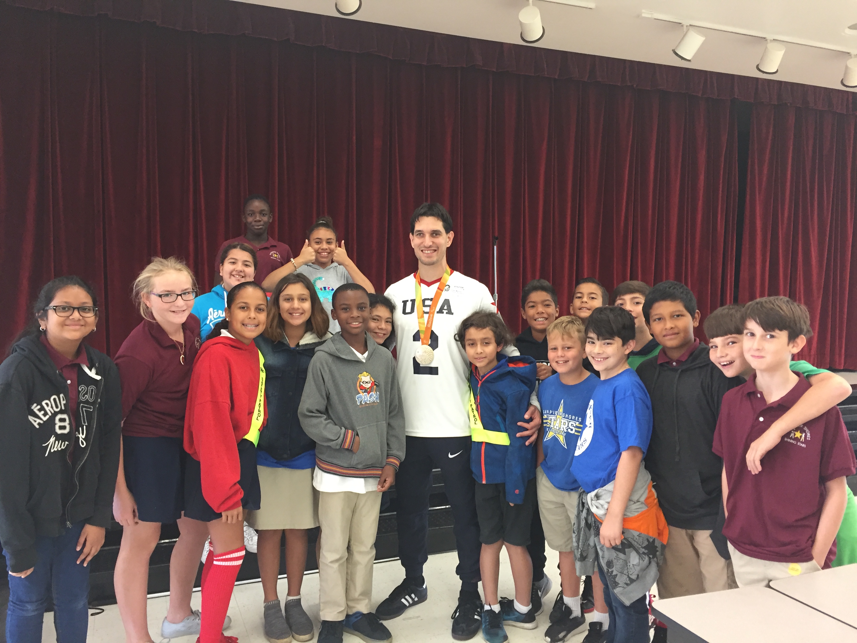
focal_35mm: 29
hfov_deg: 61.7
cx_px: 428
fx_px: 718
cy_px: 322
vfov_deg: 48.2
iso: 125
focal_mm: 4.15
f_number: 2.2
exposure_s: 1/30
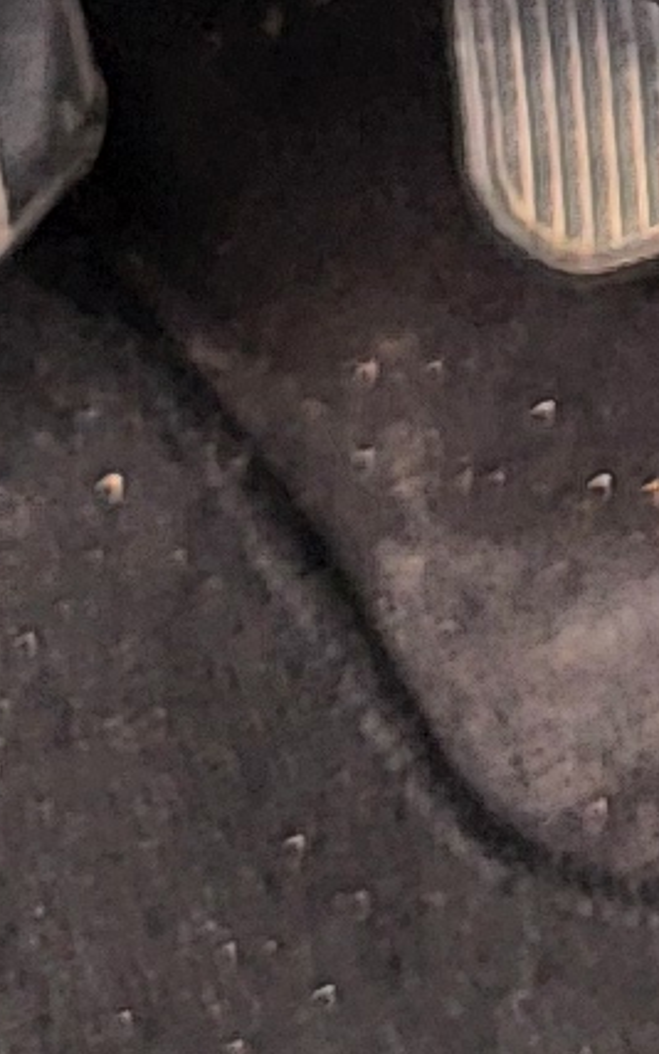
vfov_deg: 7.5
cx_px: 1935
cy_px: -1553
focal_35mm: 258
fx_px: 7411
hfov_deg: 4.9
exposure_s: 1/128
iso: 40
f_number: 1.8
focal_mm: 5.4
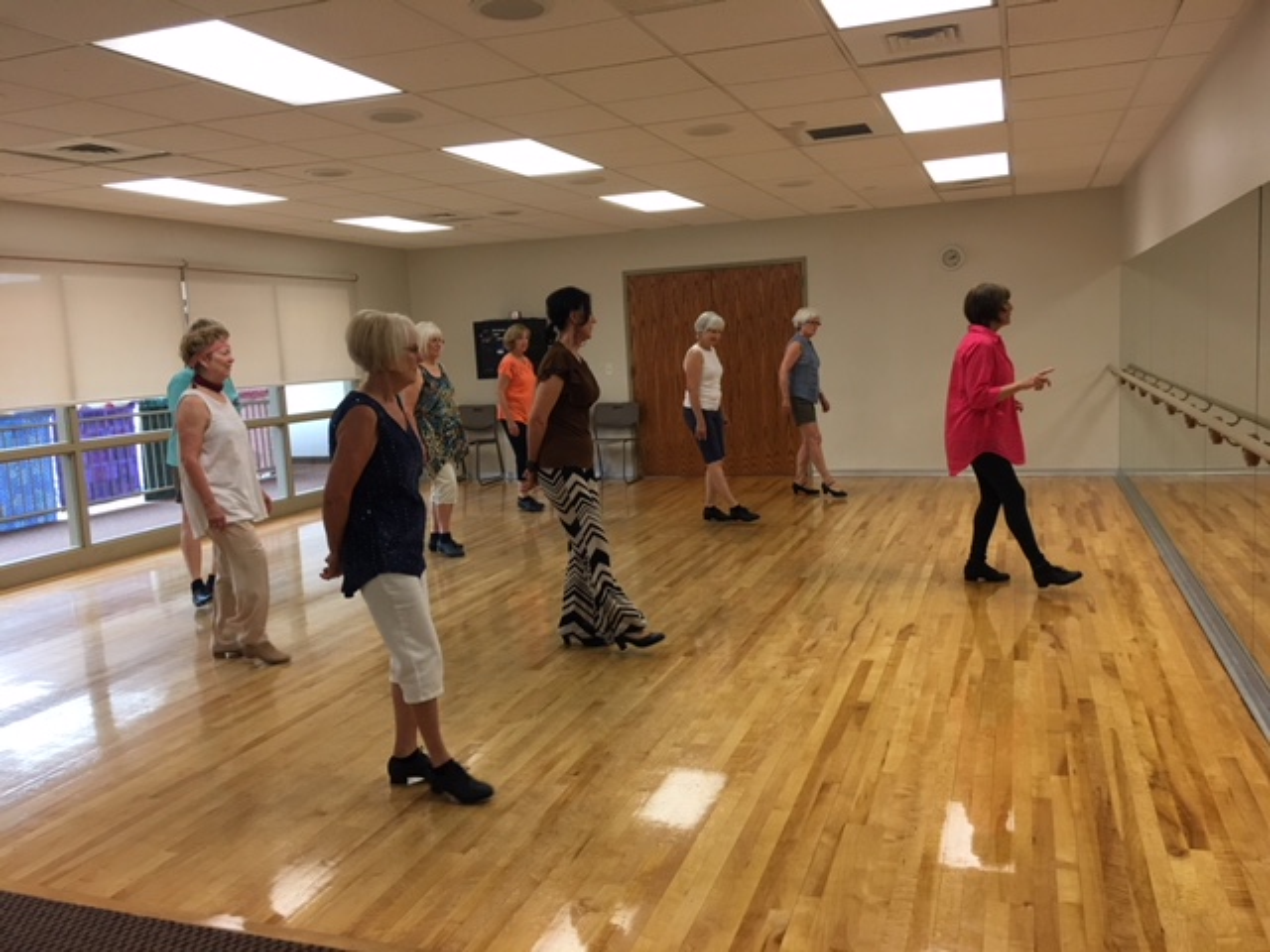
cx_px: 635
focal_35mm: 29
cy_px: 476
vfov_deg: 48.2
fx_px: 1064
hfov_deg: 61.7
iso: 32
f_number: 2.2
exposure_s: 1/30
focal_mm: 4.15
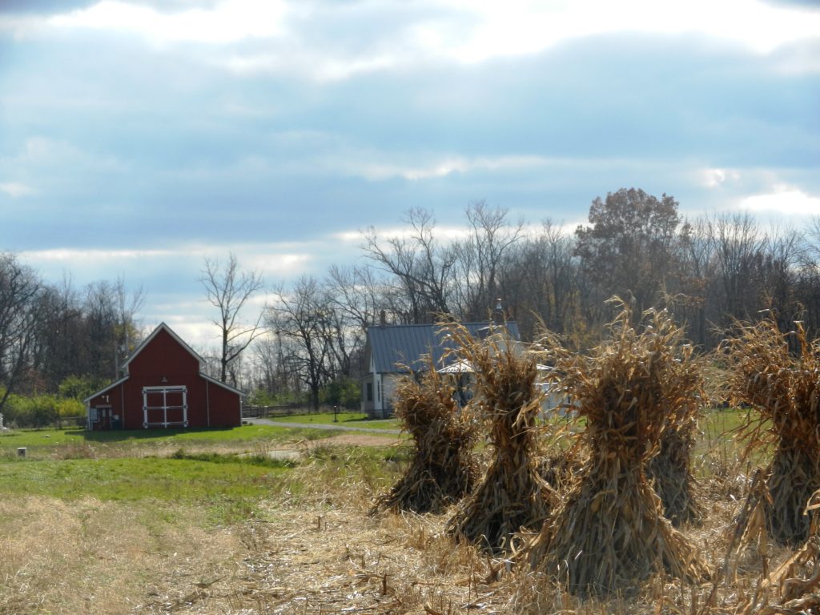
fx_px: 2511
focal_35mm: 106
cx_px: 410
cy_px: 308
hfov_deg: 18.5
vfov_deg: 14.0
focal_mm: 19.1
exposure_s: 1/800
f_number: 5
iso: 160
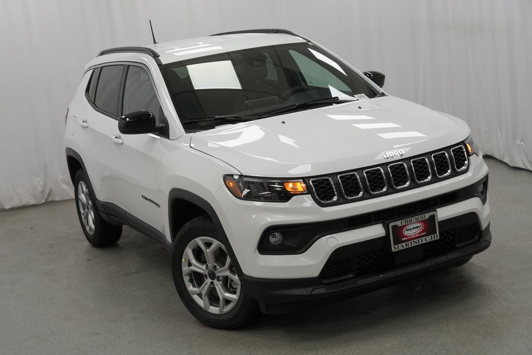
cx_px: 266
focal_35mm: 58
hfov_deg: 34.2
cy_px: 178
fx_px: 865
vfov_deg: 23.2
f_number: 8
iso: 1600
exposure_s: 1/200
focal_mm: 39
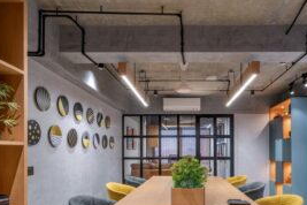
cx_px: 192
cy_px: 152
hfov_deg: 66.4
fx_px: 230
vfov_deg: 46.3
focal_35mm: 27
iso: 100
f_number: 9
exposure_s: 1/2
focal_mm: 16
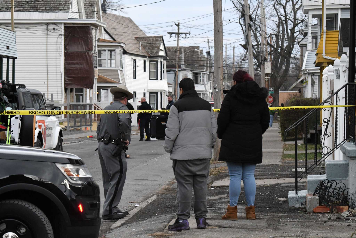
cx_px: 178
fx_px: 1453
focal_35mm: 147
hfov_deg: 14.0
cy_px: 119
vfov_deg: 9.3
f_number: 8
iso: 5000
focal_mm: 98
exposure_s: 1/2500
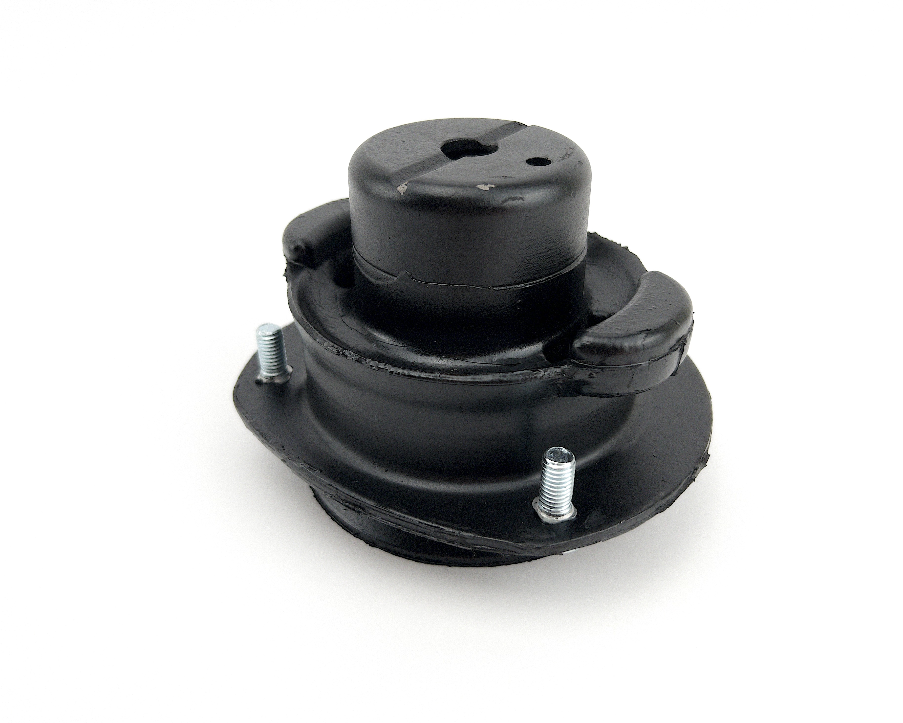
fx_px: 748
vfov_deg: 51.5
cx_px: 466
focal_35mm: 28
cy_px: 360
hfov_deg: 62.2
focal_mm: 5.7
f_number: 1.5
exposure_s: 1/2045
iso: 100
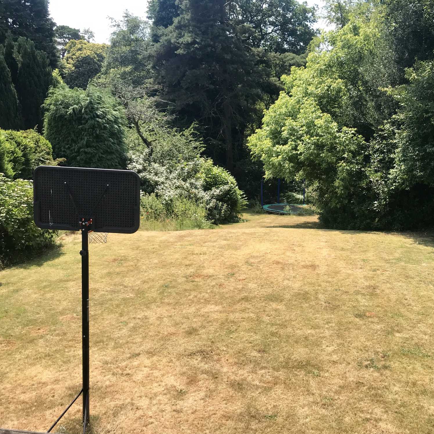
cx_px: 293
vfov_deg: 48.4
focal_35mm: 34
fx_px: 482
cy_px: 213
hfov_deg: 47.6
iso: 20
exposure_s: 1/847
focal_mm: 3.99
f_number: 1.8
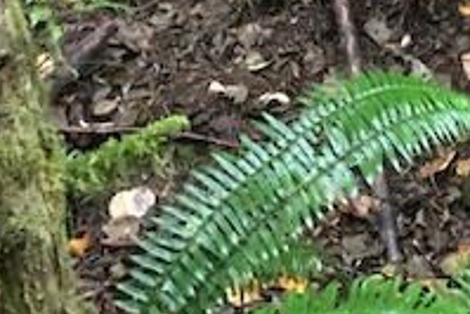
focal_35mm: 121
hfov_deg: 15.5
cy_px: -305
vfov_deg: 10.5
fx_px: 1581
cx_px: 723
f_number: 2.2
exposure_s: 1/4
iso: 64
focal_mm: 4.15
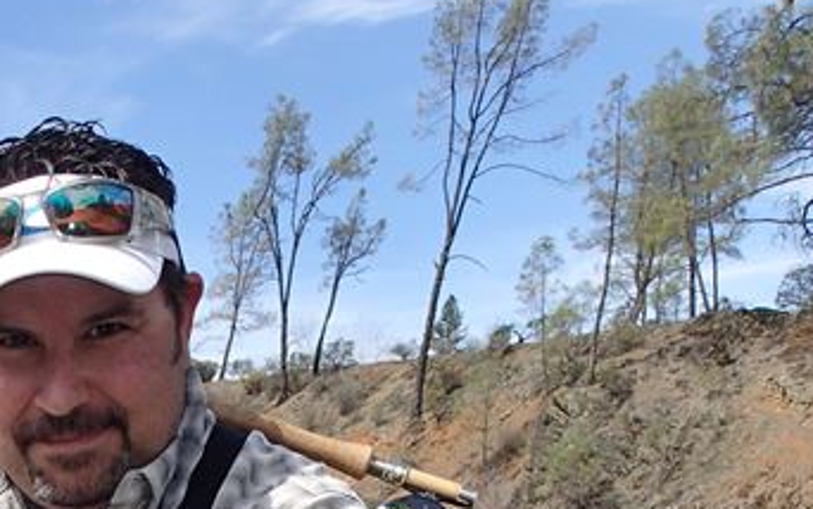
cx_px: -2
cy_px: 683
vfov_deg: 19.2
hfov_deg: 30.6
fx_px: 1374
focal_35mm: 62
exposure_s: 1/800
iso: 100
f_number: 2.8
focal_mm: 4.5
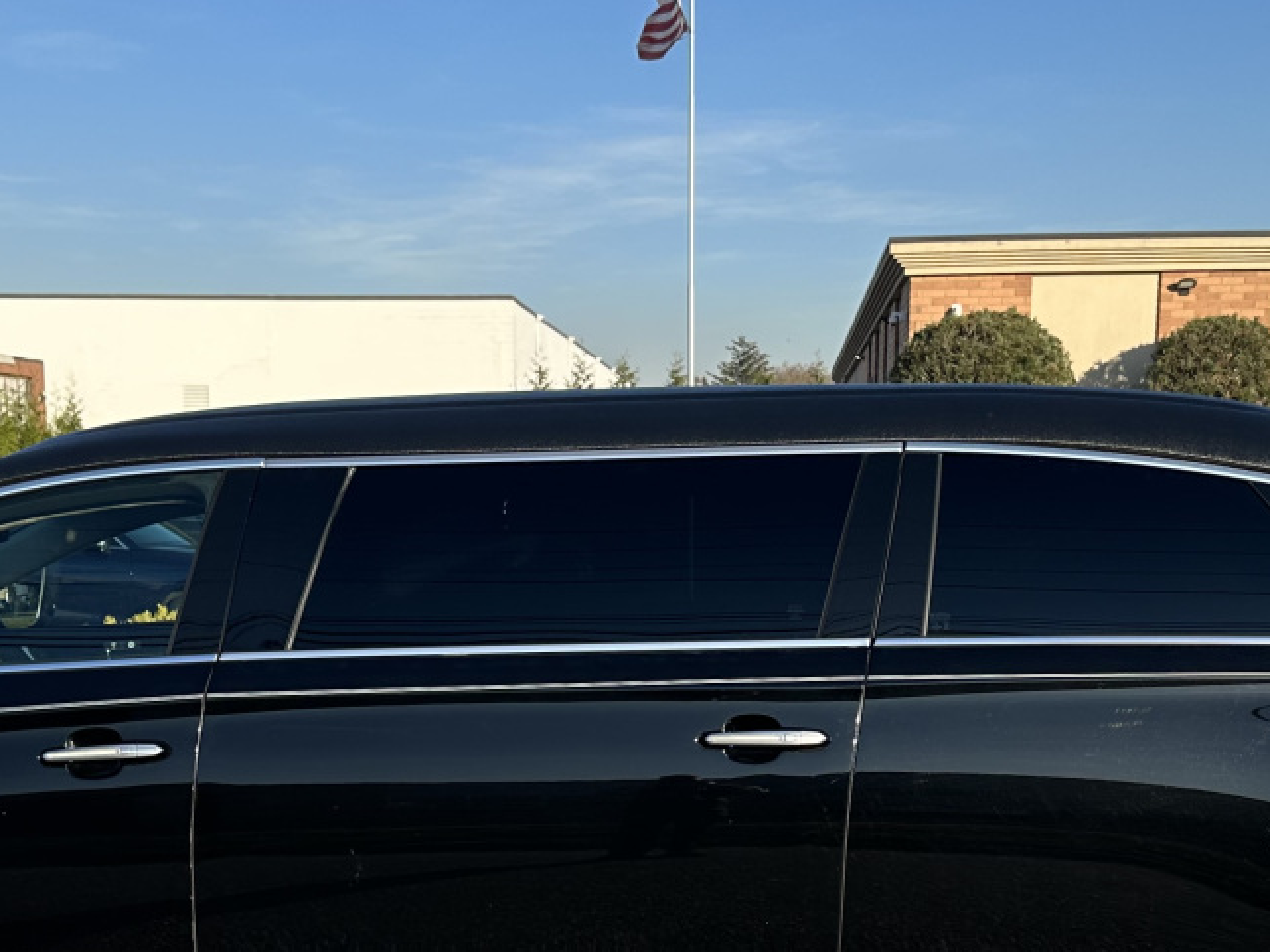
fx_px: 2054
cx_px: 577
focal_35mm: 56
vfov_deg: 25.6
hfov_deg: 34.3
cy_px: 775
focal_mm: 6.86
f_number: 1.78
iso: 80
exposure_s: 1/2967
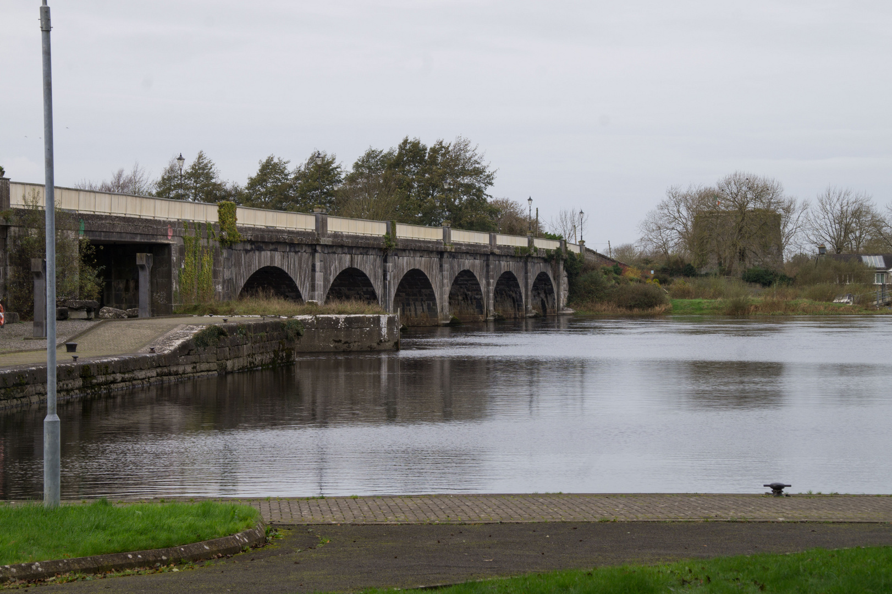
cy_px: 297
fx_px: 2229
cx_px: 446
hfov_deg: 22.6
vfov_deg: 15.2
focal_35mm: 90
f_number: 11
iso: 100
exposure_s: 1/40
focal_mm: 60
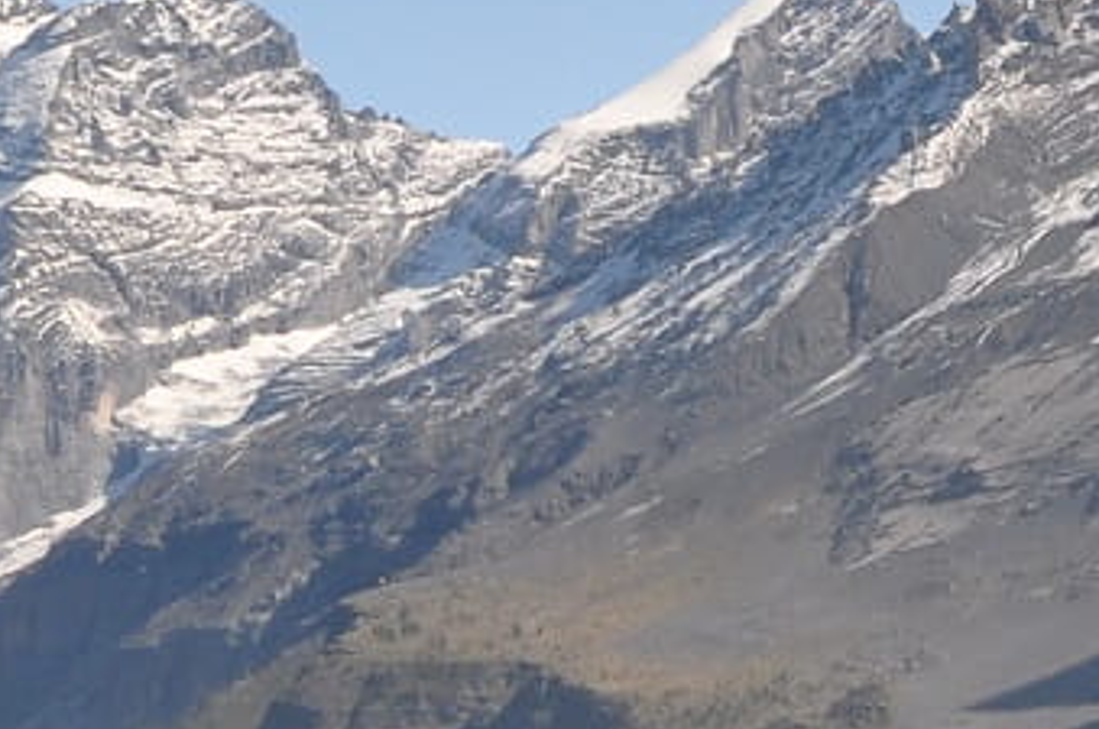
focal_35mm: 187
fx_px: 5700
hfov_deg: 11.0
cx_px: 224
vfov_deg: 7.3
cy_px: 750
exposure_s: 1/160
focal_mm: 22
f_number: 9
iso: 200
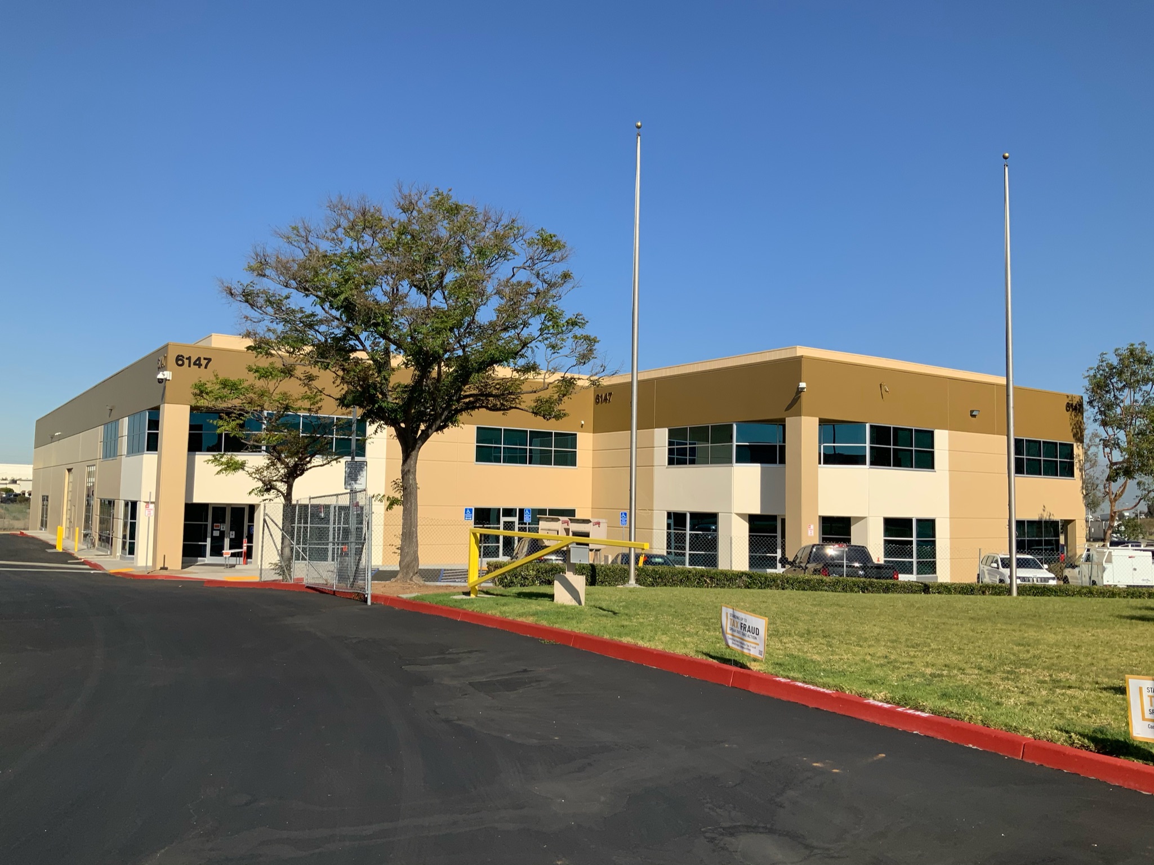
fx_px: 967
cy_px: 432
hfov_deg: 61.7
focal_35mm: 29
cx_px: 577
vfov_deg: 48.2
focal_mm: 3
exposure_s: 1/2667
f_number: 1.8
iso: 16
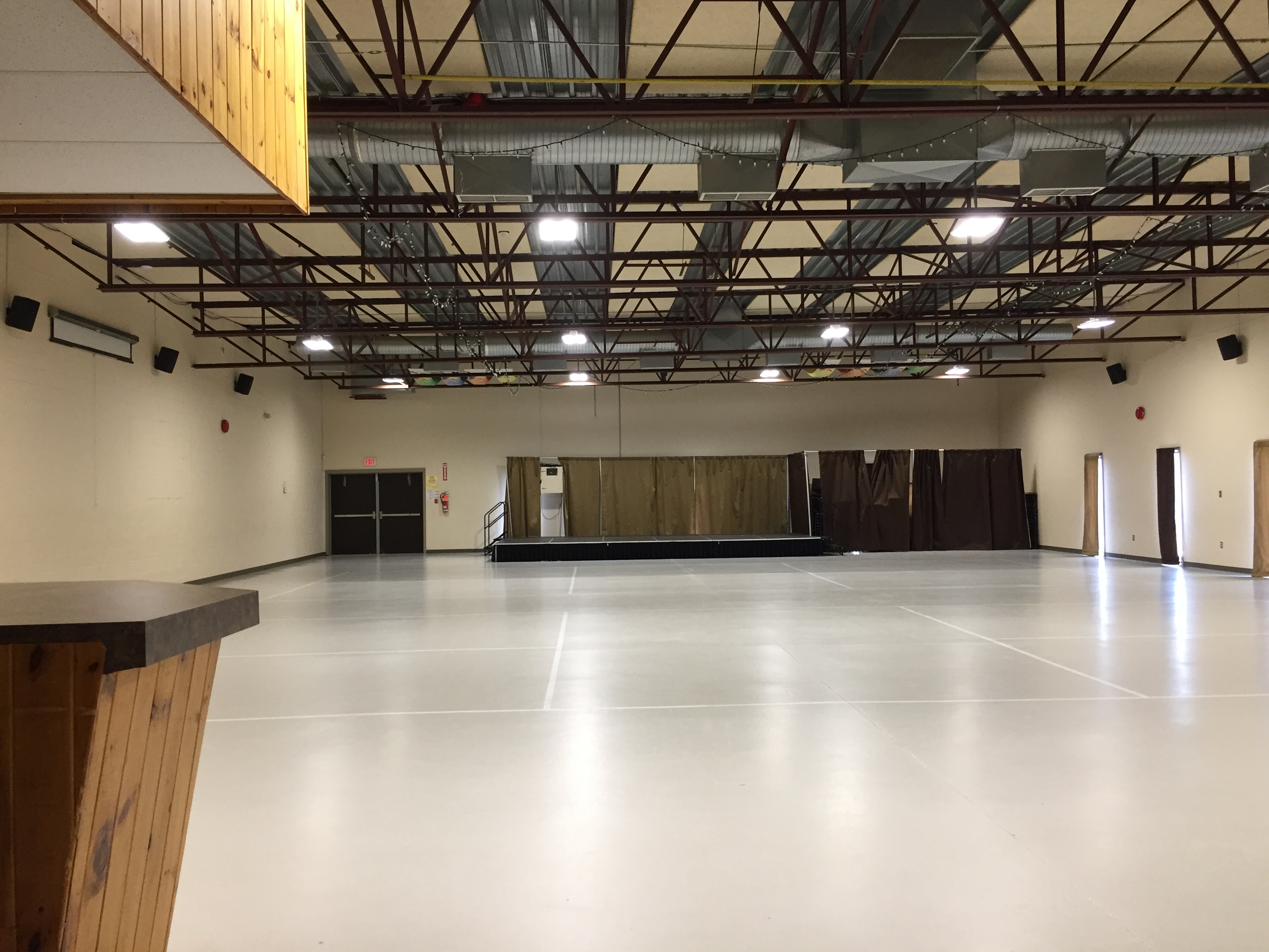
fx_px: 1063
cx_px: 634
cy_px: 476
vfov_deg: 48.2
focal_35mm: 29
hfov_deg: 61.7
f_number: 2.2
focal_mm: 4.15
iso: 125
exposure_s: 1/30
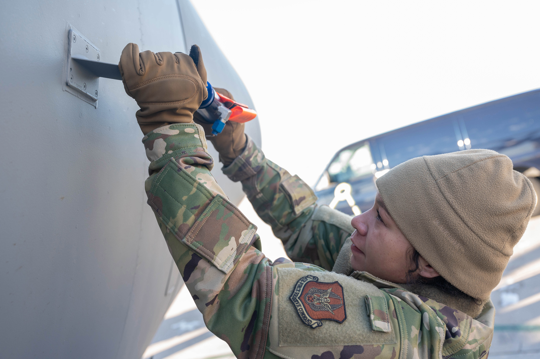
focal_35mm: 36
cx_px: 270
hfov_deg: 53.2
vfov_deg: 36.8
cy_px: 180
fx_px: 540
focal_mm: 36
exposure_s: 1/320
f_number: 4.5
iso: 640
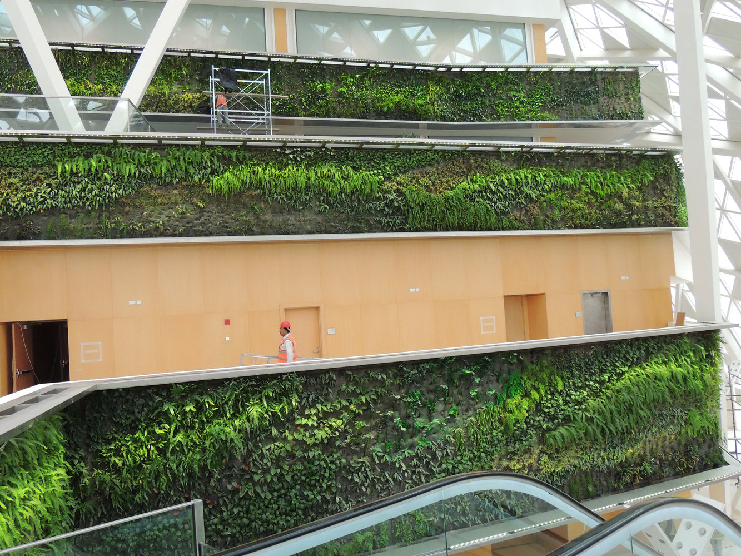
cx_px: 370
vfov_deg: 46.8
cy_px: 278
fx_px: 642
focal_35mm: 30
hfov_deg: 60.0
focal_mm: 5.3
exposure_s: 1/160
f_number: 3.1
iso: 400
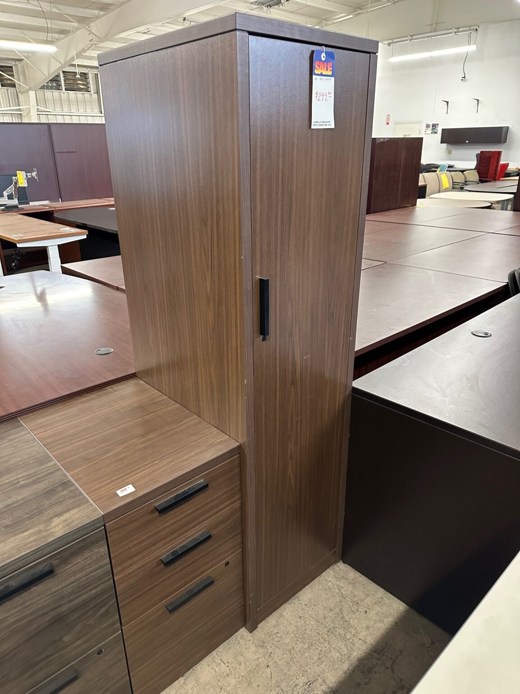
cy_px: 347
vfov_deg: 71.6
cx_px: 260
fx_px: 481
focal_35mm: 24
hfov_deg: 56.8
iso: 500
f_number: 1.78
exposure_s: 1/60
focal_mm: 6.86
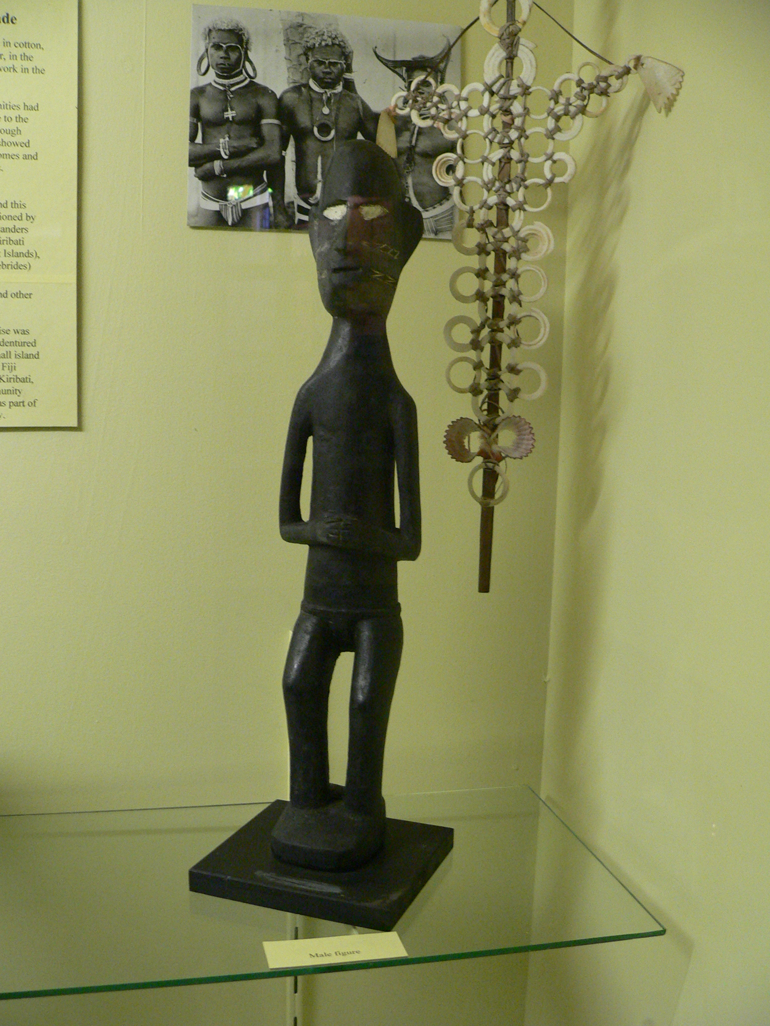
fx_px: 1068
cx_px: 385
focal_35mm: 36
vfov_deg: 51.4
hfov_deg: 39.7
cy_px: 513
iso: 200
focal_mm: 6
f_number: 2.8
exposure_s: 1/10
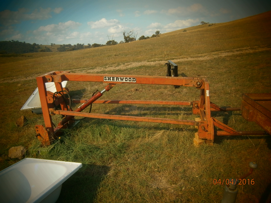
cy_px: 102
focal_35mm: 26
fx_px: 204
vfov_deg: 53.1
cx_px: 136
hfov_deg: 67.3
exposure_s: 1/1250
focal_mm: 4.7
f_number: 2.8
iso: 80
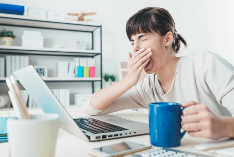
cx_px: 117
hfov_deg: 54.4
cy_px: 78
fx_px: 228
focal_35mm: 35
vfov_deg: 37.9
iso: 100
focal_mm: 35
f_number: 4
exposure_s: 1/125
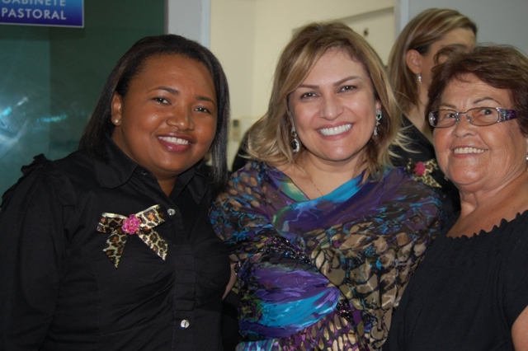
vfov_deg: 25.7
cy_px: 176
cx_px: 264
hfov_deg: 37.9
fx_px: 770
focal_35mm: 52
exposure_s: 1/60
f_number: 4.8
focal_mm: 35
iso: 400
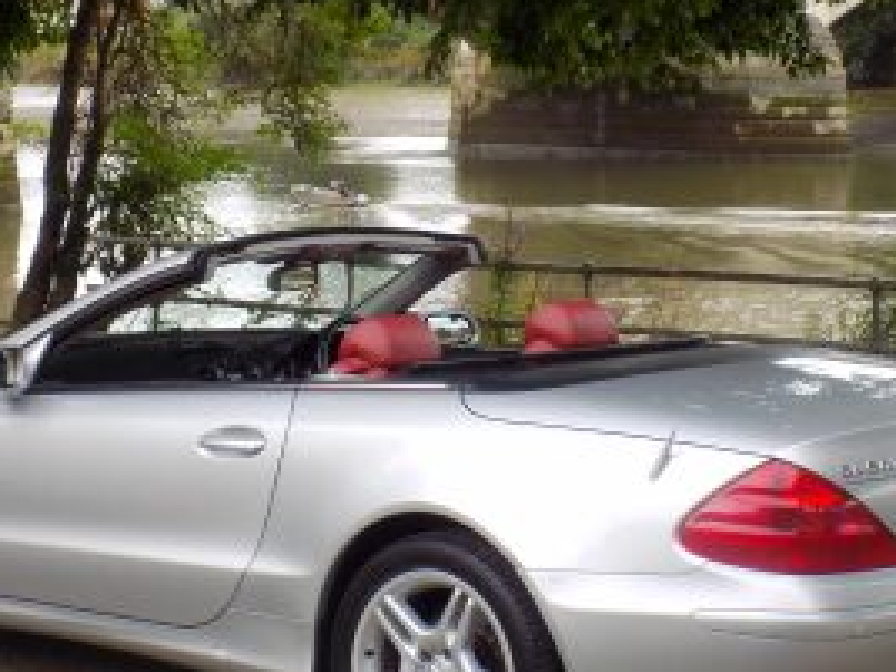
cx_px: 418
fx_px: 2407
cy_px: 311
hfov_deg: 21.1
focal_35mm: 93
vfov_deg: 15.9
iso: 80
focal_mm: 9.3
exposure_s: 1/125
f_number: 3.9
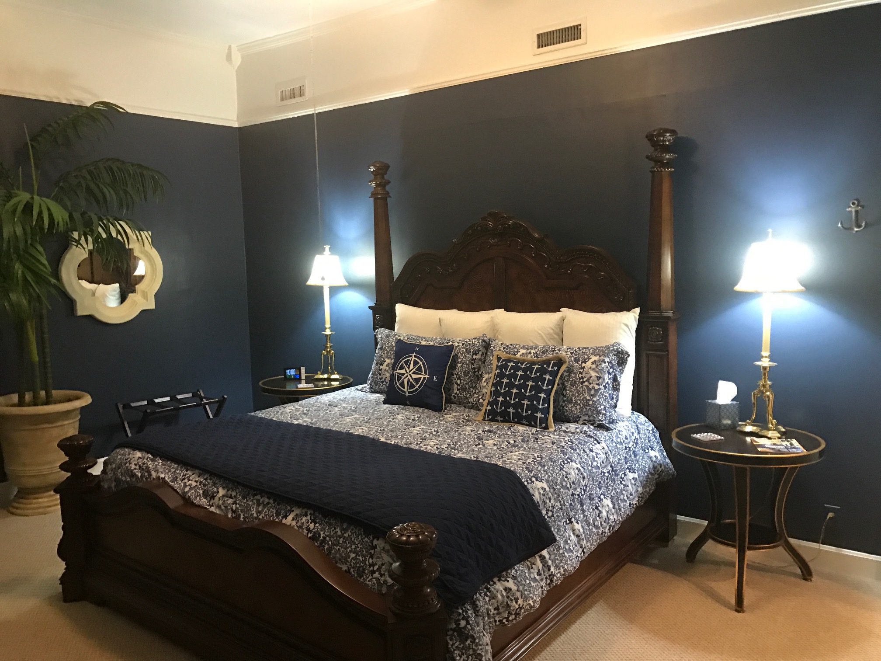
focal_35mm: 28
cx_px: 440
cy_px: 330
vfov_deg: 49.7
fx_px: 713
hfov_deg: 63.4
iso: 80
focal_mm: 3.99
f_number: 1.8
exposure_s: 1/7
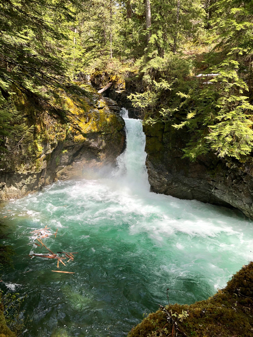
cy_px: 168
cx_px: 126
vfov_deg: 63.4
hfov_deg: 49.7
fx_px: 273
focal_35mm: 28
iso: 20
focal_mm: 3.99
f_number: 1.8
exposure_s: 1/648
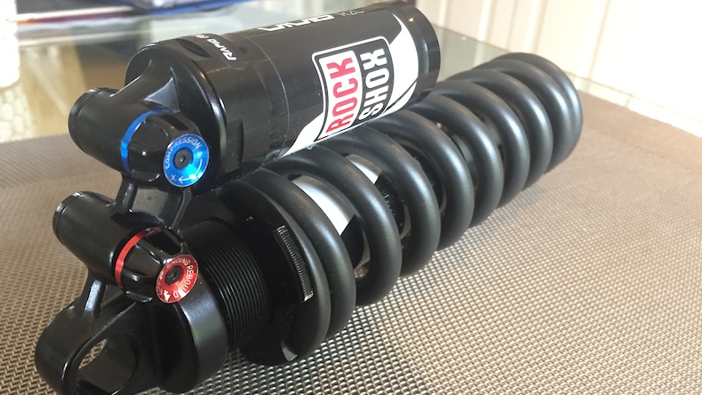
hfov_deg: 61.0
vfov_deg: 36.6
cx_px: 351
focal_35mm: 32
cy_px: 209
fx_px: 596
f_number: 2.2
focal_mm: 4.15
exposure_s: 1/33
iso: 250
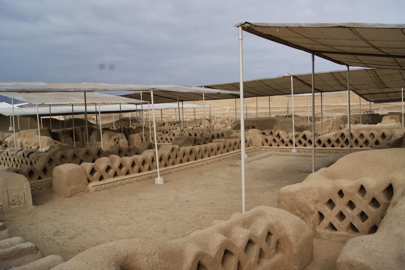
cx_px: 208
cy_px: 131
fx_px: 315
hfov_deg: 65.5
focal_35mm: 28
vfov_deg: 46.4
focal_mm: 18
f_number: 10
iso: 100
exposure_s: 1/200
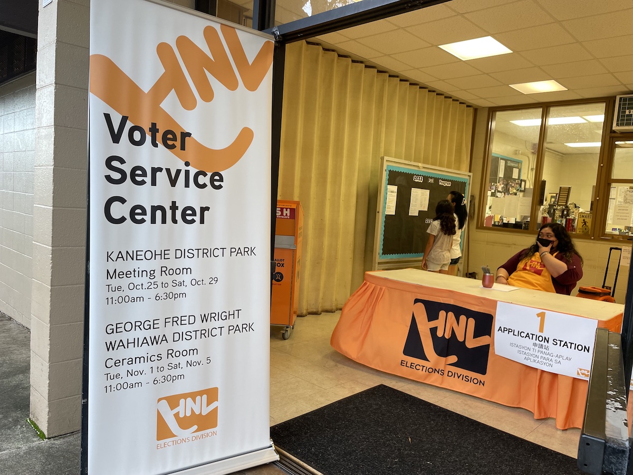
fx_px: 475
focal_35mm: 26
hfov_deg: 67.3
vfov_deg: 53.1
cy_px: 238
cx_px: 316
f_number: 1.6
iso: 80
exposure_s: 1/60
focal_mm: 4.2
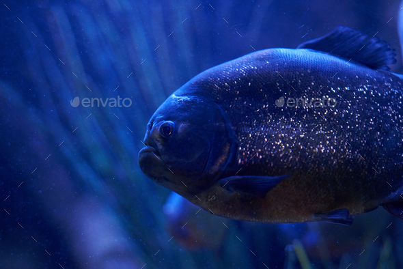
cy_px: 134
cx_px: 202
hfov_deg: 39.6
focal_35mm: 50
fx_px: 560
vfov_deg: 27.0
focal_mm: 50
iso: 4000
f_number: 2.8
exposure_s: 1/80
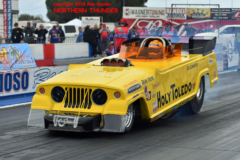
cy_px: 80
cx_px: 120
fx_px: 700
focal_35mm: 105
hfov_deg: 19.5
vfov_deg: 13.0
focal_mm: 70
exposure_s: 1/1250
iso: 160
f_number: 5.6
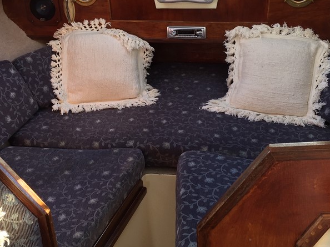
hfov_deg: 38.2
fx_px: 476
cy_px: 129
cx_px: 164
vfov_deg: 29.1
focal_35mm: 50
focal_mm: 4.15
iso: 40
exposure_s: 1/50
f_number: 2.2
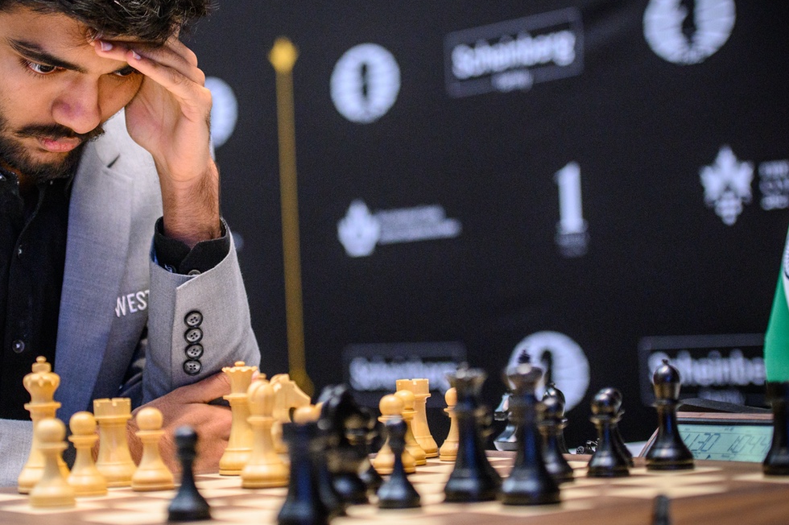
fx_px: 2190
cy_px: 218
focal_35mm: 100
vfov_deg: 13.7
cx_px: 293
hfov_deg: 20.4
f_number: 2.8
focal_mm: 70
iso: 3200
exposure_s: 1/200
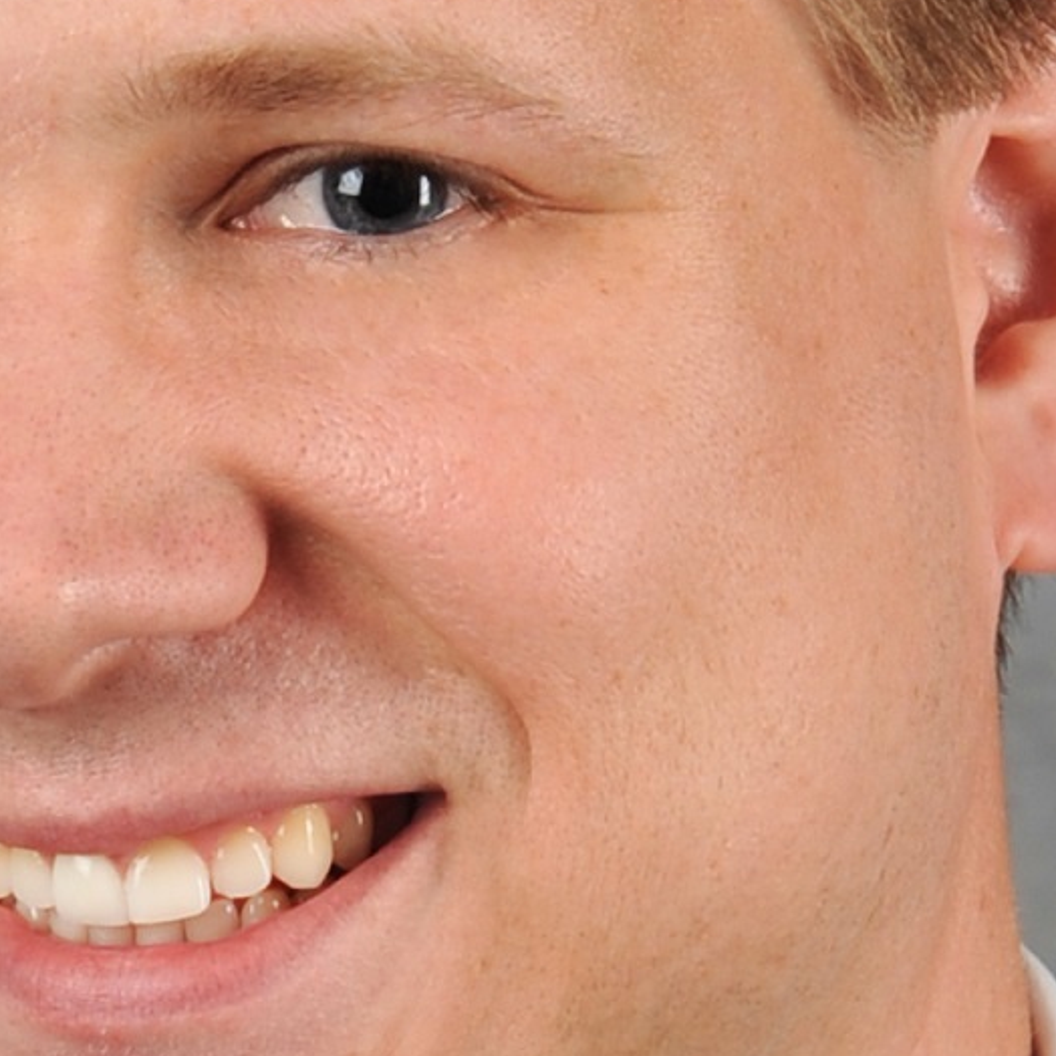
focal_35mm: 278
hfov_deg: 6.3
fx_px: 9595
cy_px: 1493
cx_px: 419
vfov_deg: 6.2
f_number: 10
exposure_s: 1/125
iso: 160
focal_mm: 50
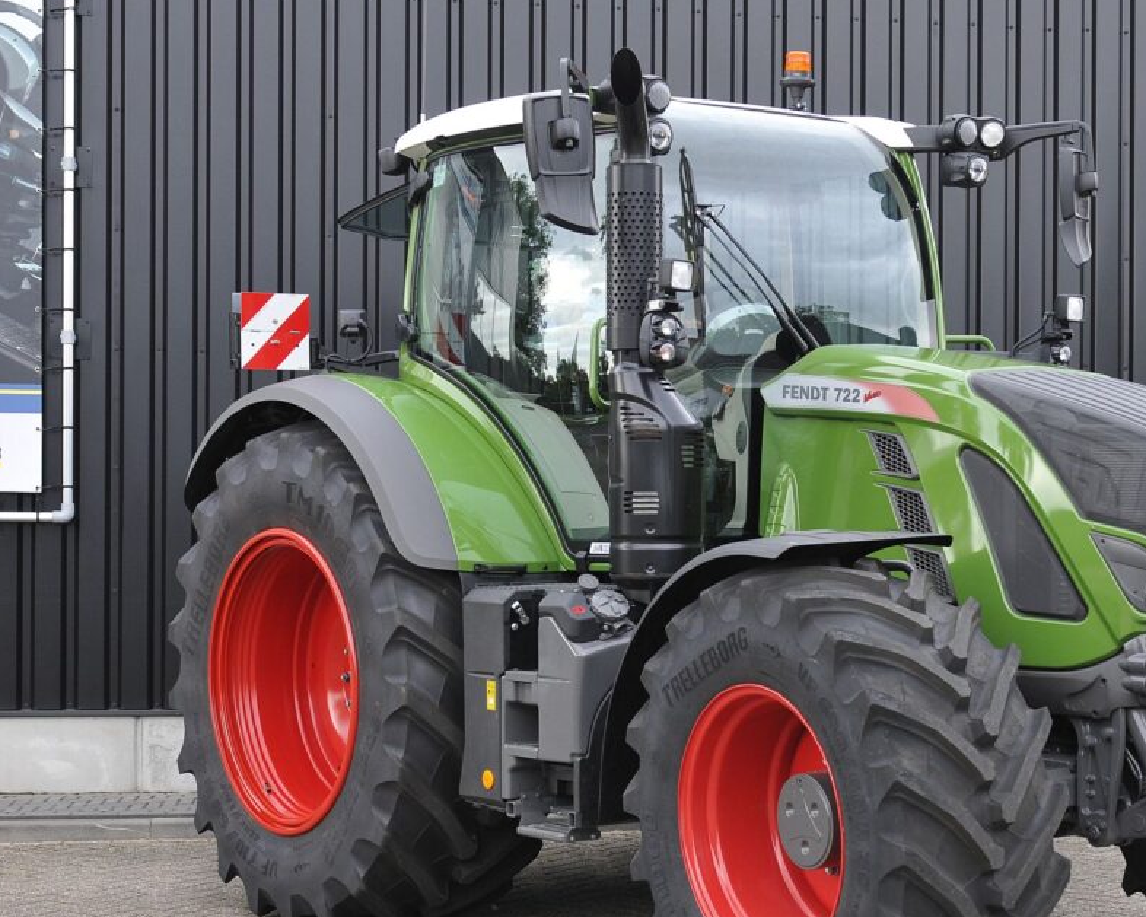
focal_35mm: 73
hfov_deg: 25.8
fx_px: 2476
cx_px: 814
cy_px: 547
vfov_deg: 21.0
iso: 400
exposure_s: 1/60
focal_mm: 34
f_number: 4
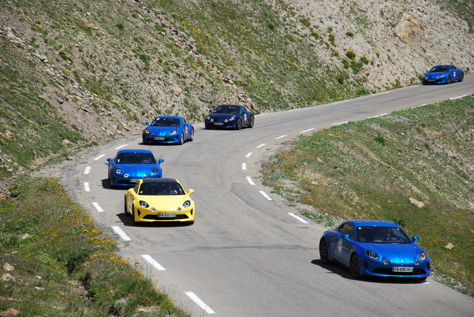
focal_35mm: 158
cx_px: 237
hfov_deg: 13.0
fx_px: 2076
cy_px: 158
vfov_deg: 8.7
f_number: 5.6
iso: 100
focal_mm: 105
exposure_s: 1/500
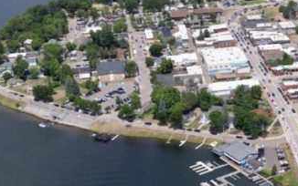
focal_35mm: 80
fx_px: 650
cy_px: 113
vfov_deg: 16.3
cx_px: 303
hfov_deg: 24.5
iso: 100
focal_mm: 6.72
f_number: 1.7
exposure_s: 1/3000
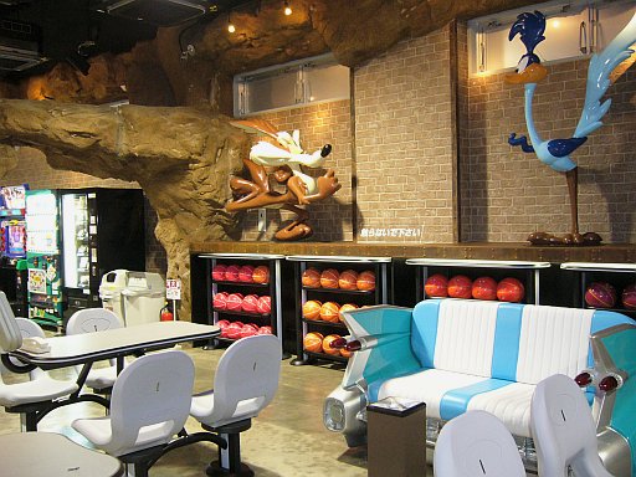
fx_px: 643
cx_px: 318
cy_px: 238
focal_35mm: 35
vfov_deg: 40.7
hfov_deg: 52.6
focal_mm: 5.8
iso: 250
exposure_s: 1/30
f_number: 2.8
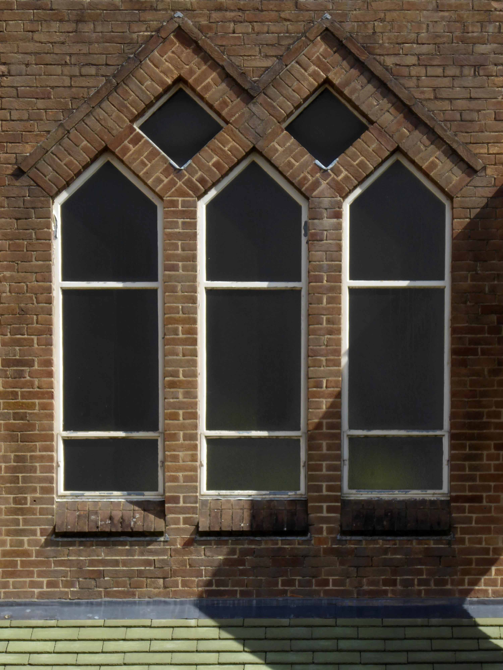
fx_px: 3255
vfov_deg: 11.8
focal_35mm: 168
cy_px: 335
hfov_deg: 8.8
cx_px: 252
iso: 80
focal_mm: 27.1
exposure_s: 1/320
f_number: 5.4
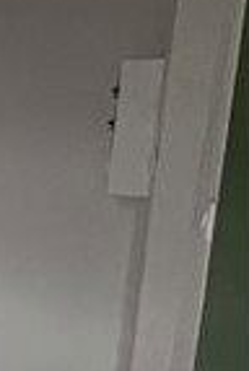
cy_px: 144
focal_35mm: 66
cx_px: -643
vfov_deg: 30.3
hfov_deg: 9.3
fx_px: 681
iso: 80
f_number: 1.8
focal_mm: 1.57
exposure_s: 1/99
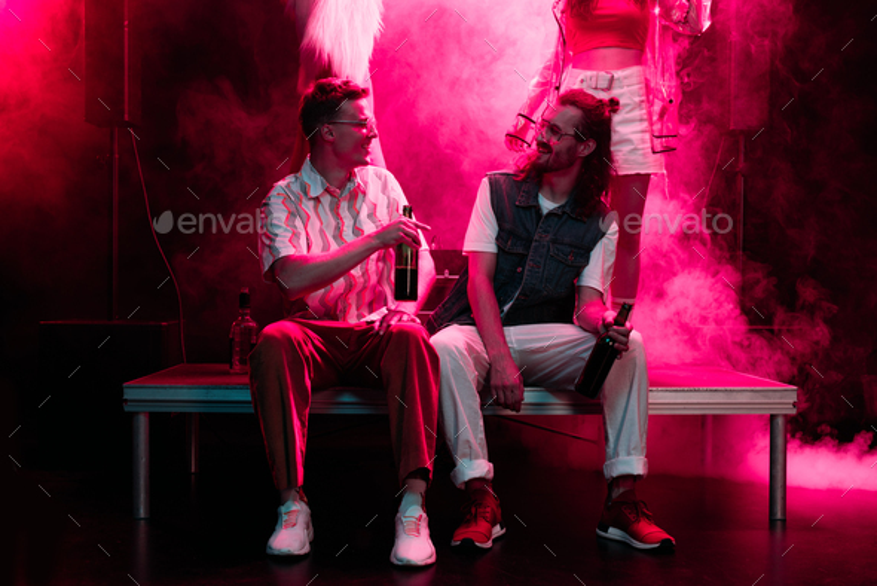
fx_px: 1219
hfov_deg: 39.6
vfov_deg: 27.0
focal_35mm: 50
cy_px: 293
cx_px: 438
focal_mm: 50
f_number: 4
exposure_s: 1/200
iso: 200
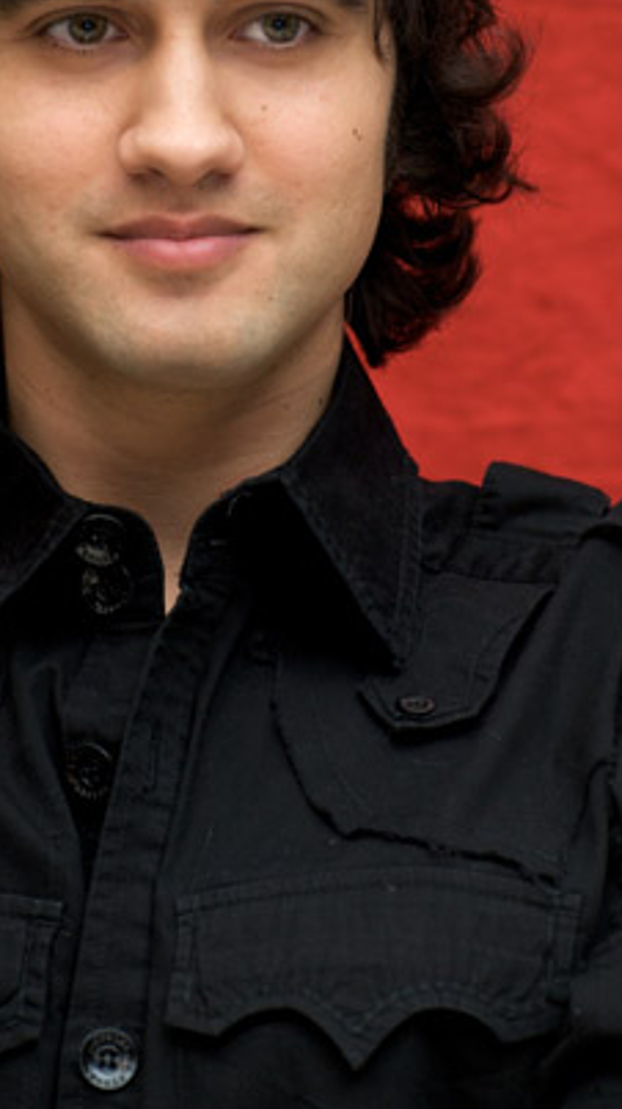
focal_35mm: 190
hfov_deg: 6.4
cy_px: 289
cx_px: 211
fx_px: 5584
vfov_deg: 11.3
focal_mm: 122
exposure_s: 1/60
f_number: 7.1
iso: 500
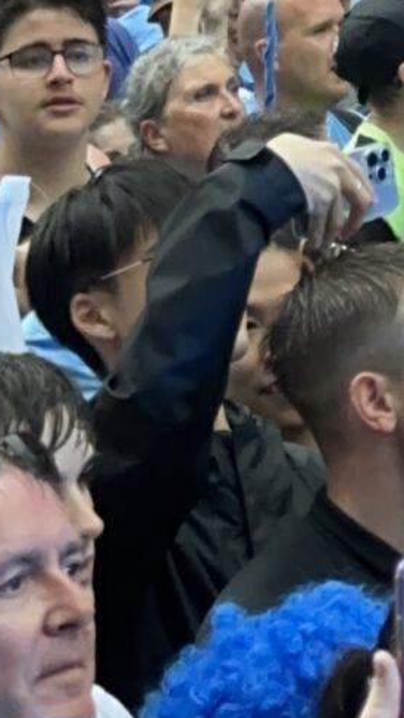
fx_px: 4171
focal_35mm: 219
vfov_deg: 9.2
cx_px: 902
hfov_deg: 5.4
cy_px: -733
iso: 200
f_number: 1.78
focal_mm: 6.86
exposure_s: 1/60
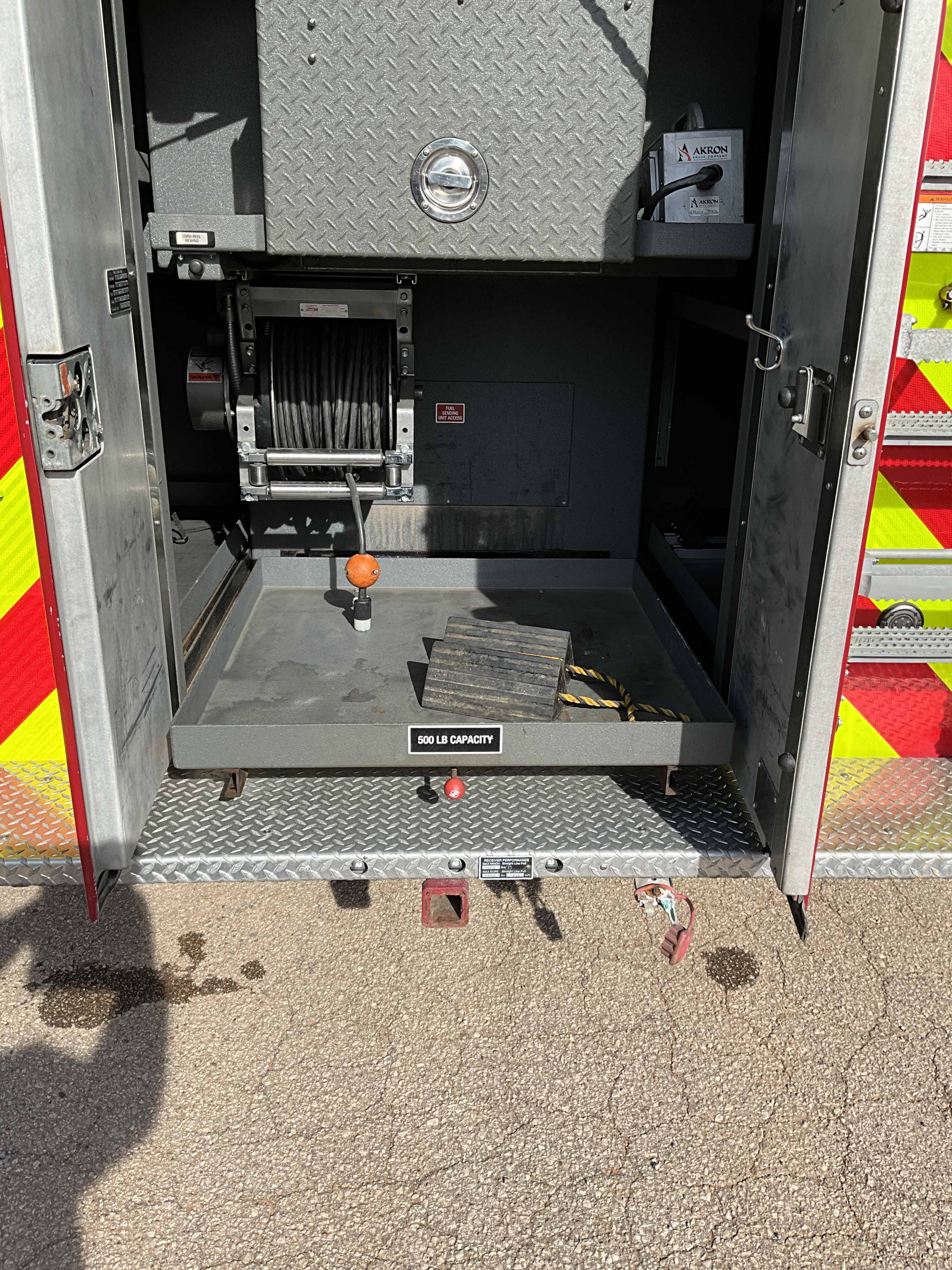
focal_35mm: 29
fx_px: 1063
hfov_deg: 48.2
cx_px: 476
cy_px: 635
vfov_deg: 61.7
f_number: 1.8
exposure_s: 1/1121
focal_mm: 3
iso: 25
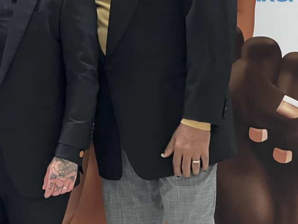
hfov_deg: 11.3
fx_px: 1489
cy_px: 23
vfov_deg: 8.6
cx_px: 16
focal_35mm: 173
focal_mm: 9
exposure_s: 1/60
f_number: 2.8
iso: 320
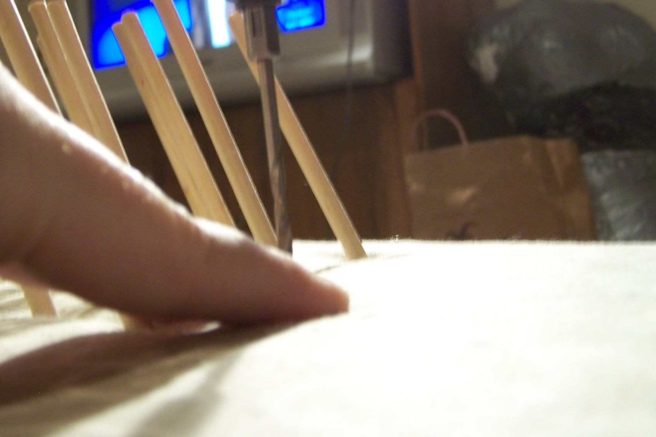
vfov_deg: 25.3
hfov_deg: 37.4
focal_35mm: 53
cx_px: 265
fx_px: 966
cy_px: 138
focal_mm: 6.3
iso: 140
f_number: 2.8
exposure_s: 1/10
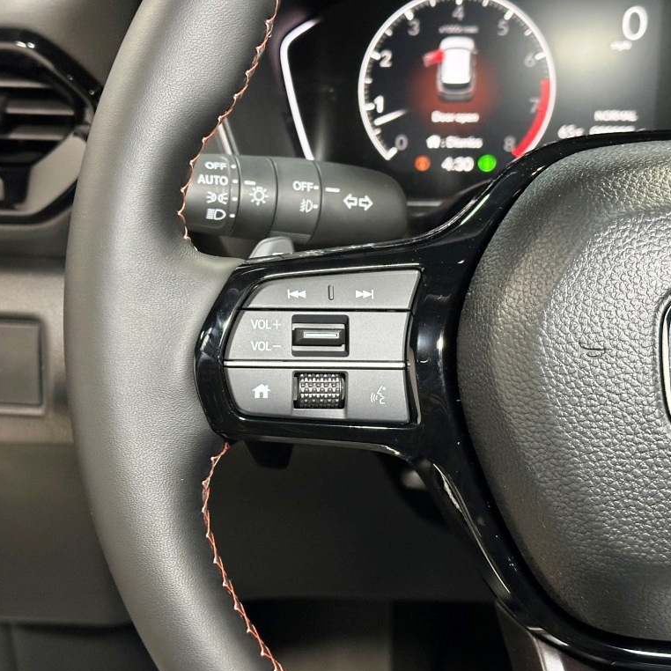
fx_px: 1250
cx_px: 335
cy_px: 337
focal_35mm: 57
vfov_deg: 30.0
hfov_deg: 30.0
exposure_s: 1/30
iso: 640
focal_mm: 6.86
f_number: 1.78
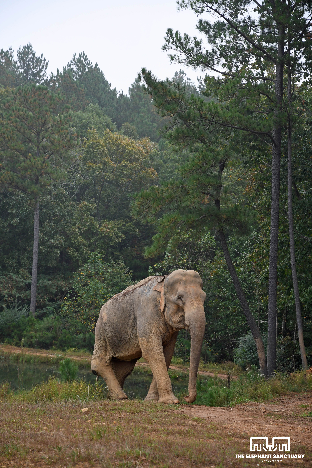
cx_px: 156
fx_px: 1170
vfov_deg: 22.6
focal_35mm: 90
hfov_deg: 15.2
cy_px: 234
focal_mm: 60
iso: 400
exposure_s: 1/125
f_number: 3.8
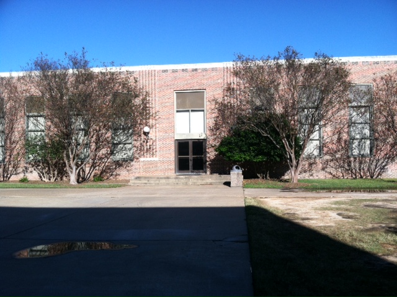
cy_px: 148
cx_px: 198
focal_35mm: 35
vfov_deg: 40.6
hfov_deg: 52.7
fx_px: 401
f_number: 2.8
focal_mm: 3.85
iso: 80
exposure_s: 1/1154
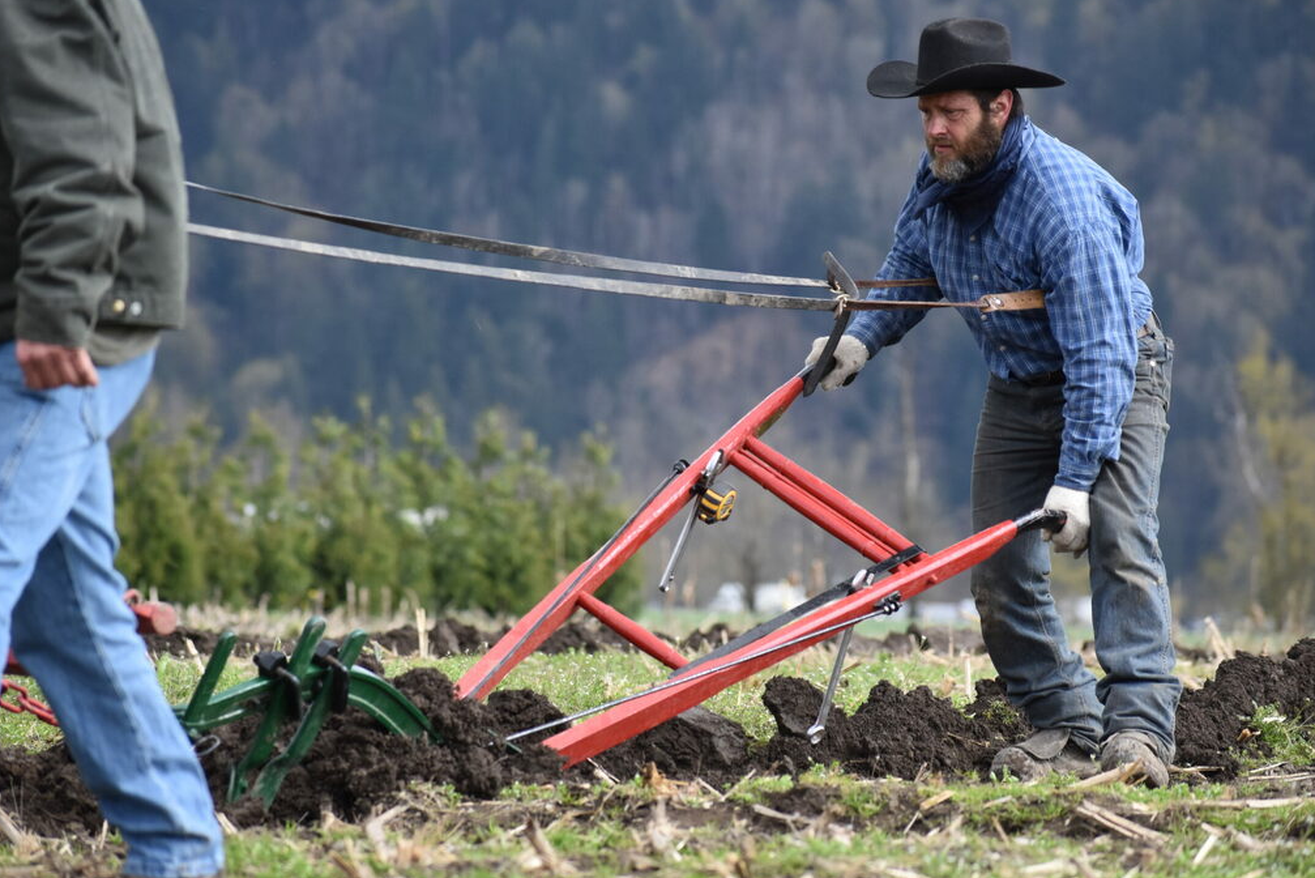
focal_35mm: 268
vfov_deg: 5.1
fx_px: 9792
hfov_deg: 7.7
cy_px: 402
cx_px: 646
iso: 560
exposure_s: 1/1000
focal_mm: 150
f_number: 5
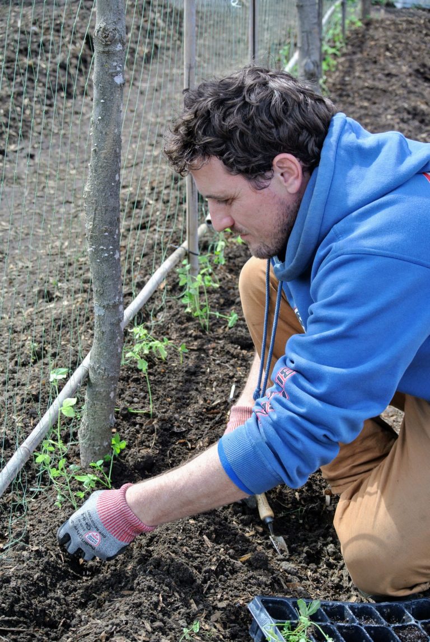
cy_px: 321
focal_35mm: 81
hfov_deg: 16.9
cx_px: 215
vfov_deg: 25.0
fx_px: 1447
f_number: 4
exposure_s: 1/250
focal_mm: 30
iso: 100
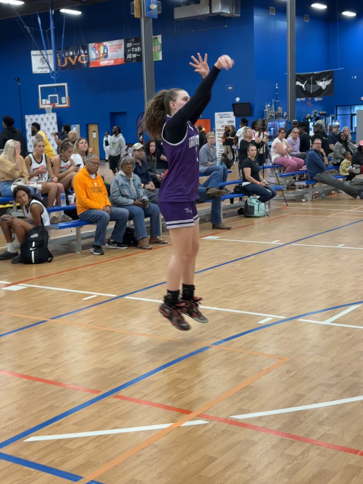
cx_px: 182
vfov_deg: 39.7
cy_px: 242
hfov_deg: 30.3
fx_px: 671
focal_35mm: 48
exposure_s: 1/60
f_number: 1.78
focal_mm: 6.86
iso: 125
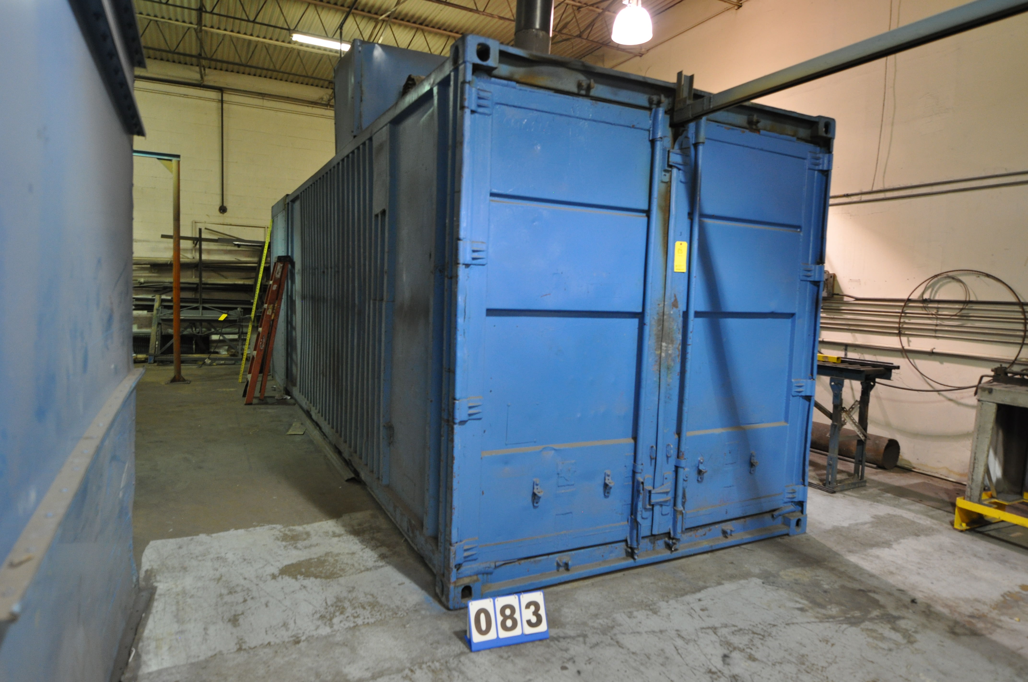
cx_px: 514
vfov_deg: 59.4
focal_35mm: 21
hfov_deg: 81.3
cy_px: 341
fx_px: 599
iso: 800
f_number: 2.8
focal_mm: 14
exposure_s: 1/30
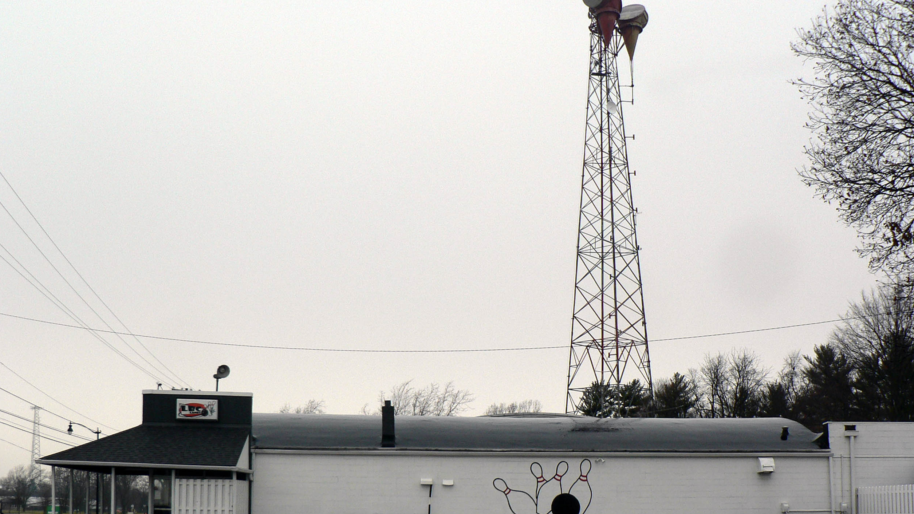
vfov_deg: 29.7
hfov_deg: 50.5
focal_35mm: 40
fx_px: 969
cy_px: 260
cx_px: 453
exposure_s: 1/100
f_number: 3.6
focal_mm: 6
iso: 80
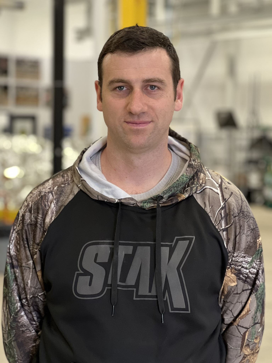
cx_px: 136
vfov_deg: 25.3
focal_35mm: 77
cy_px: 182
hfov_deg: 19.1
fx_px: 807
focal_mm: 9
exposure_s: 1/40
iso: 125
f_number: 2.8
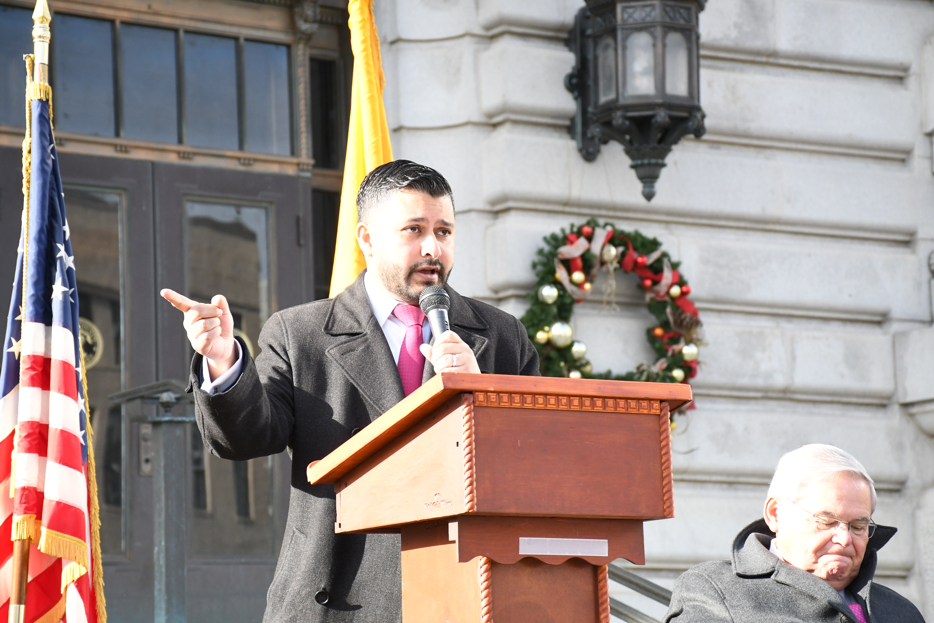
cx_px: 467
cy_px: 312
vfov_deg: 12.2
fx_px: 2906
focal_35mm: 112
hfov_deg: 18.3
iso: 1250
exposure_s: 1/800
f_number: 7.1
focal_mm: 75
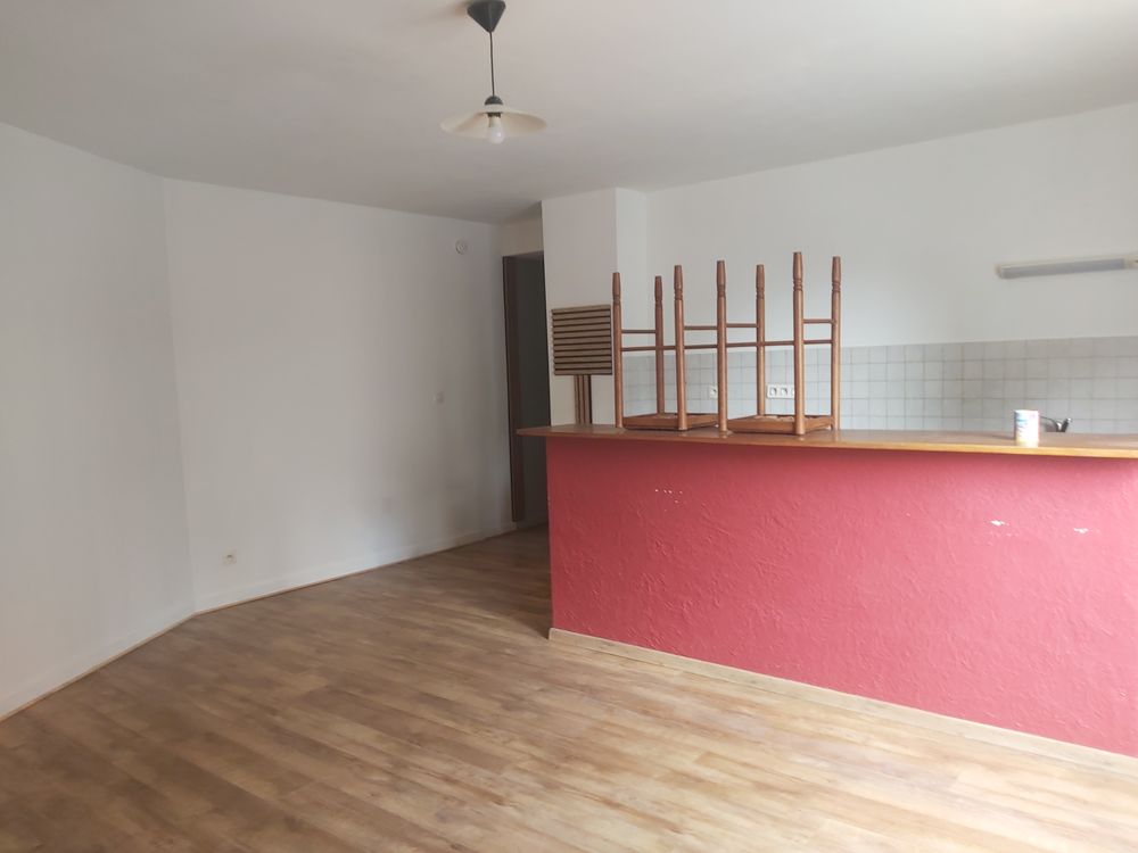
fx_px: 855
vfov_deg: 53.1
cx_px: 569
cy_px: 426
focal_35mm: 26
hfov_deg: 67.3
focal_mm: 3.92
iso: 100
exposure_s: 1/50
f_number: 1.7
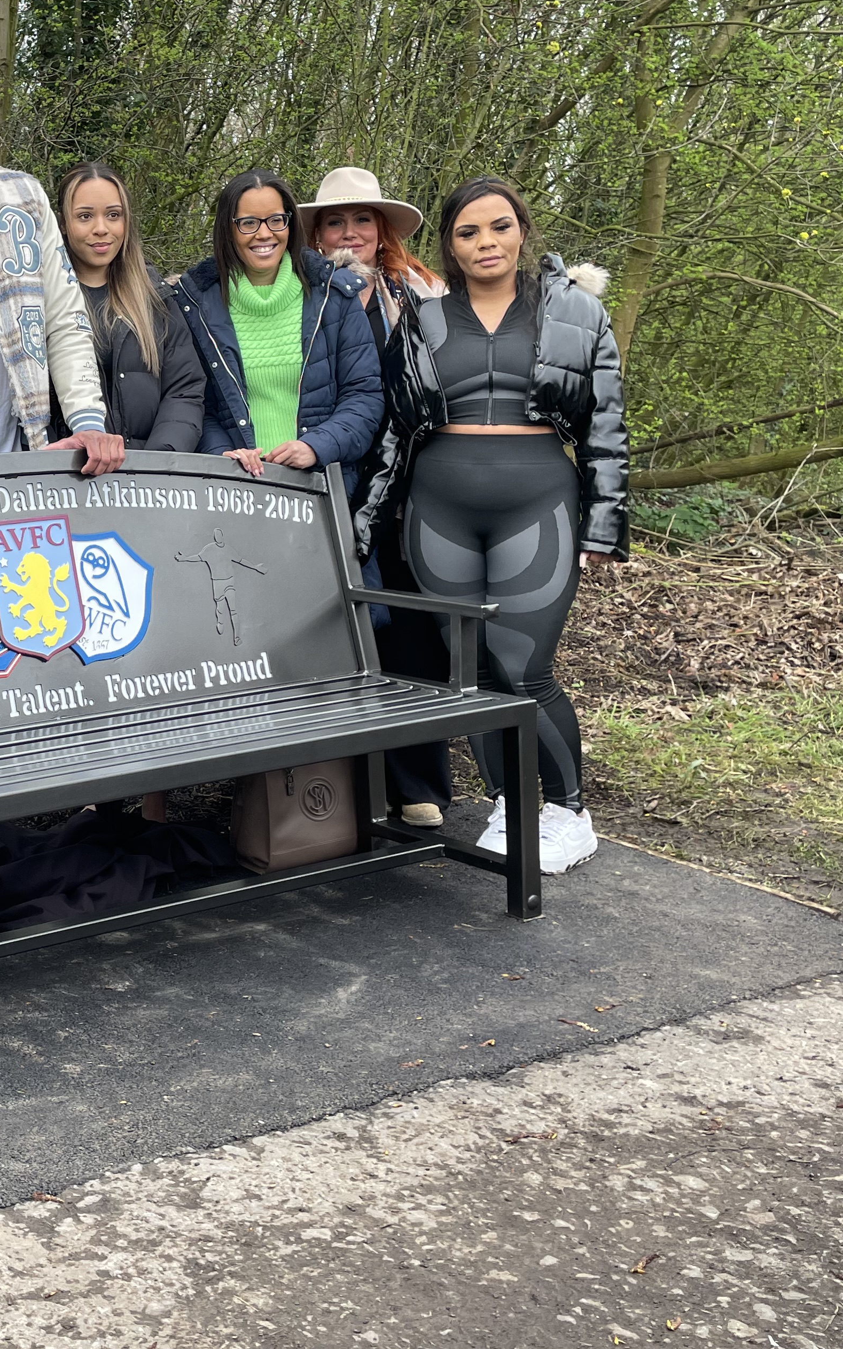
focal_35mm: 44
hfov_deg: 27.1
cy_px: 544
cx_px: -54
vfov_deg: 45.0
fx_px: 1617
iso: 32
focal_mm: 4.2
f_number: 1.6
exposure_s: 1/339
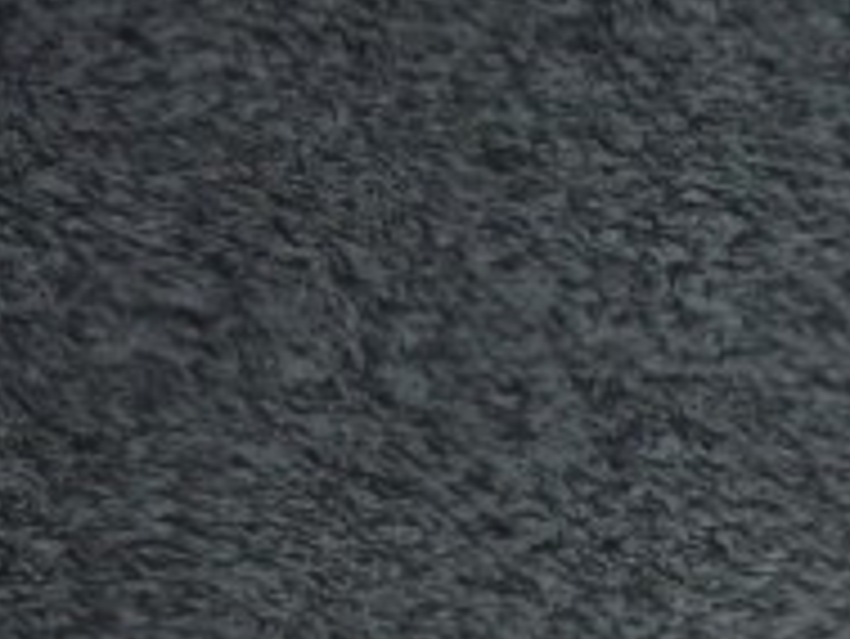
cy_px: 1420
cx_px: 1722
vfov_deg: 7.1
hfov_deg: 9.2
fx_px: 4914
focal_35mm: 200
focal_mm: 6.9
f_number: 3.7
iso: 100
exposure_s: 1/30
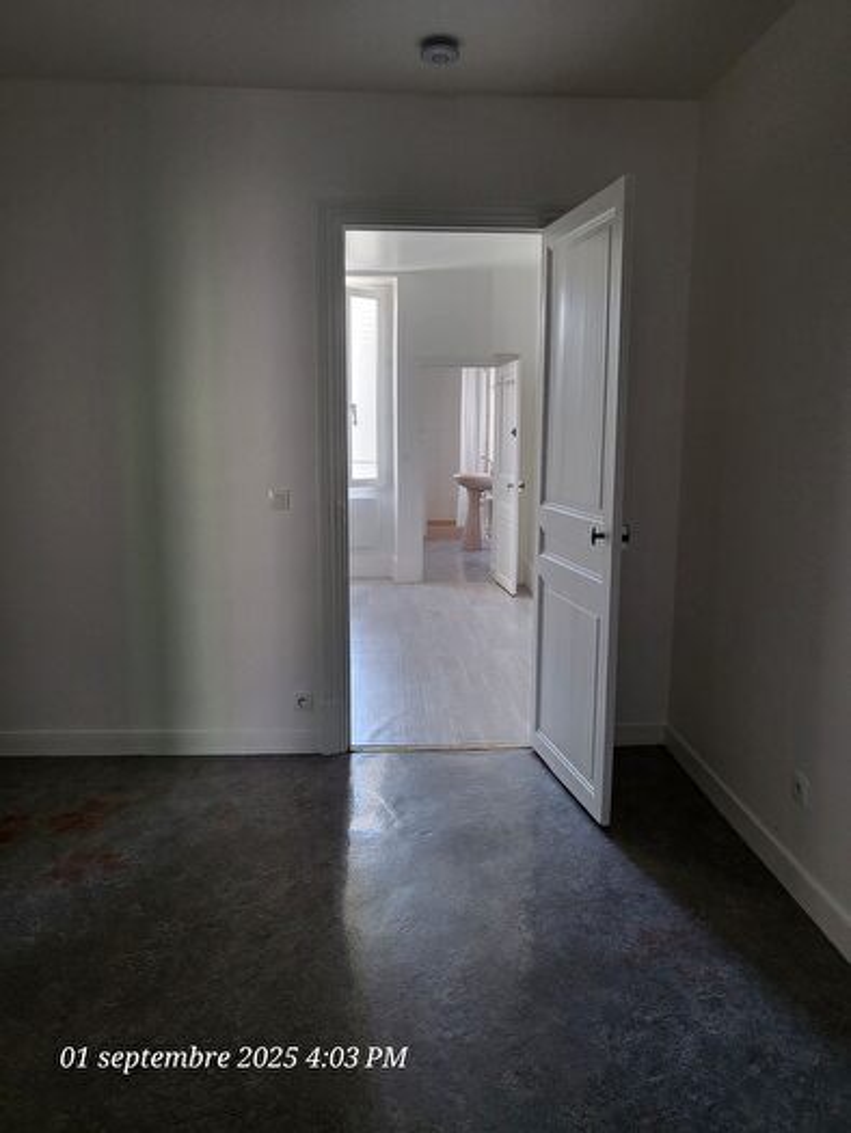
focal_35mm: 26
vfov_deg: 67.3
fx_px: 852
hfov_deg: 53.1
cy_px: 566
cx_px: 426
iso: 250
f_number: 1.8
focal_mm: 4.25
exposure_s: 1/100
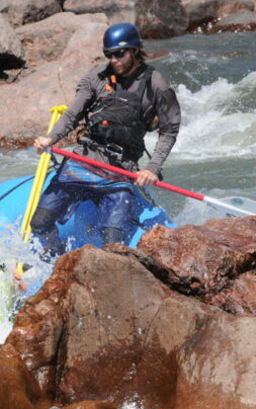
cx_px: -97
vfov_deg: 3.7
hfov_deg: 2.3
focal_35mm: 566
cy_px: 220
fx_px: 6309
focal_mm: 195
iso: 500
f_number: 9
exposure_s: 1/1000
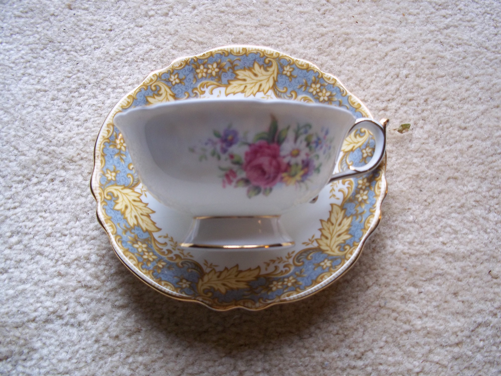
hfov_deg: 51.4
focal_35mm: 36
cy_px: 188
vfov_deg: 39.7
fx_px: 521
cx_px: 250
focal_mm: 6.5
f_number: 3.1
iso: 154
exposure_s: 1/30
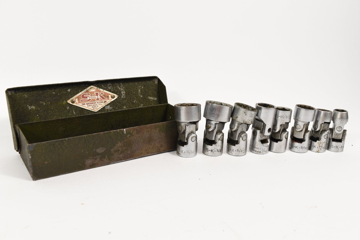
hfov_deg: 57.2
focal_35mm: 33
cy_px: 120
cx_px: 180
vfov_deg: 40.0
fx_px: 330
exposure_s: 1/200
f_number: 8
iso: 1000
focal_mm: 22
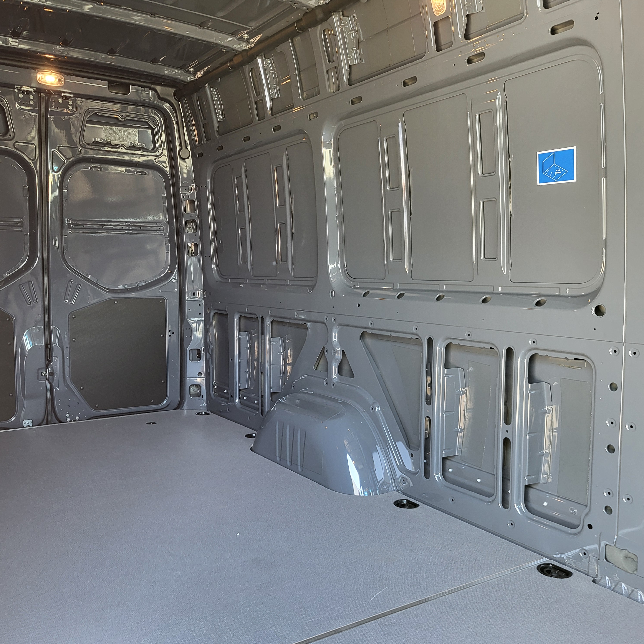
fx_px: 652
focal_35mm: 31
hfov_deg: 52.3
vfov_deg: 52.5
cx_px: 267
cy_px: 323
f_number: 1.8
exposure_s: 1/33.3
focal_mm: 5.4
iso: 100
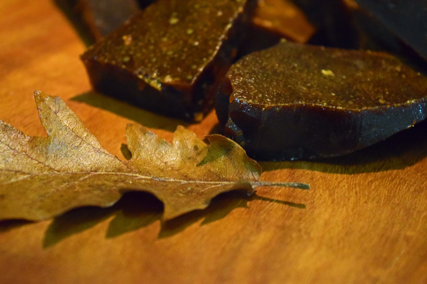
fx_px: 978
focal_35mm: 82
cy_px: 142
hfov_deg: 24.6
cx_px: 214
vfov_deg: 16.6
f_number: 5.6
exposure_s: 1/20
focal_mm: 55
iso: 6400
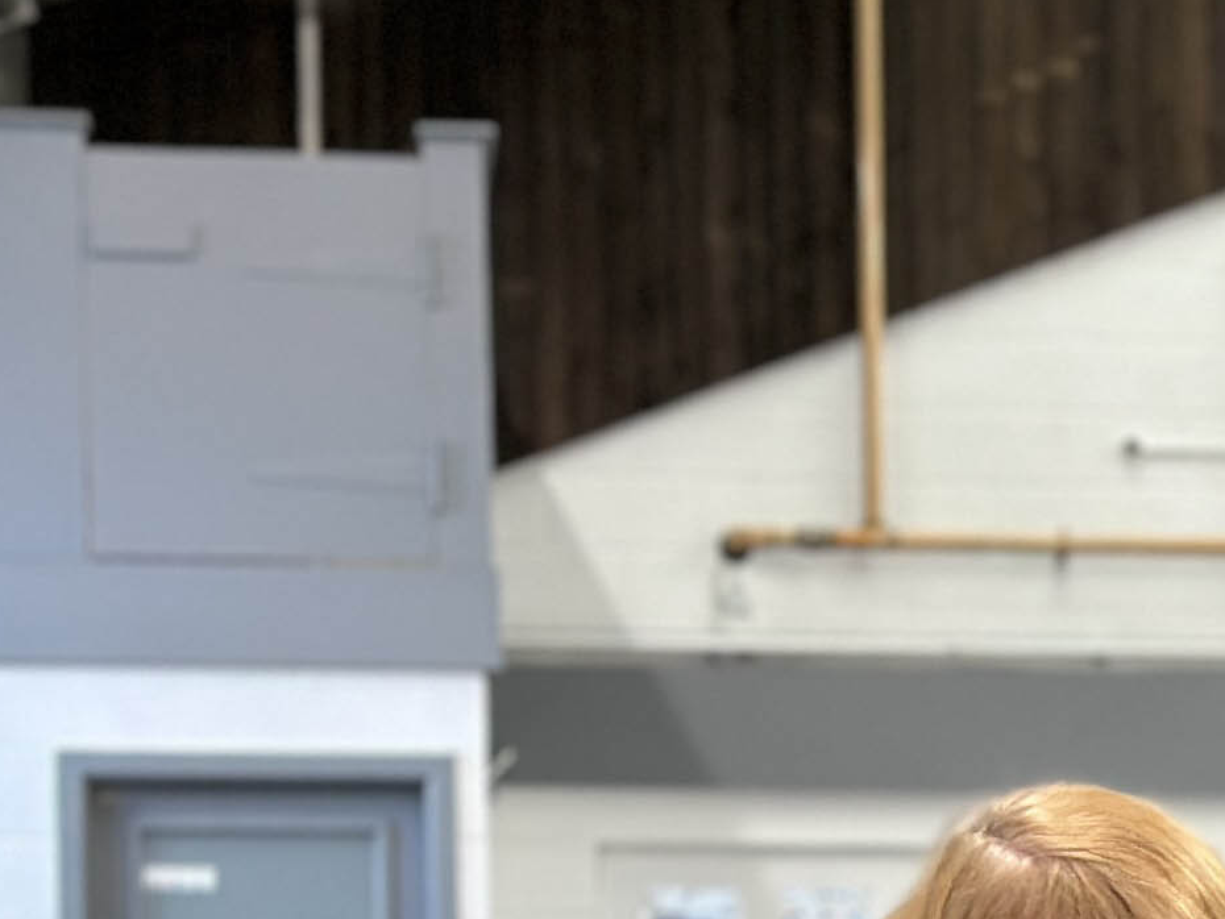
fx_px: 7363
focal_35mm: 208
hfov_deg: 9.2
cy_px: 1332
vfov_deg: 7.0
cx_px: 2038
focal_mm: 6.86
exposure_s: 1/50
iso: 160
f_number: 1.78
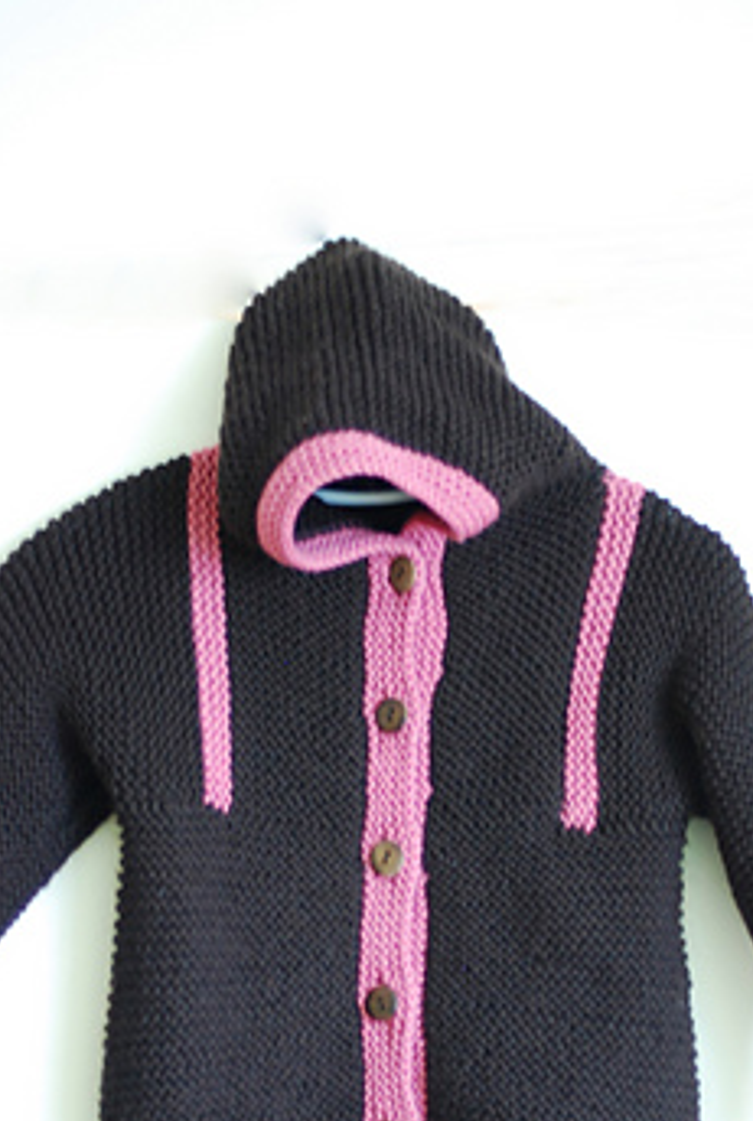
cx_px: 399
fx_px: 3403
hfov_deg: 12.6
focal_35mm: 109
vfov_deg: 18.6
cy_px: 811
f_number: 1.4
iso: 500
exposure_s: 1/15
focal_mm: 50
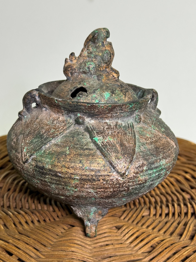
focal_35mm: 48
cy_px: 131
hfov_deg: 30.3
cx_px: 98
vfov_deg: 39.7
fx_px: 362
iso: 125
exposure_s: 1/60
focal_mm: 6.76
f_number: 1.78
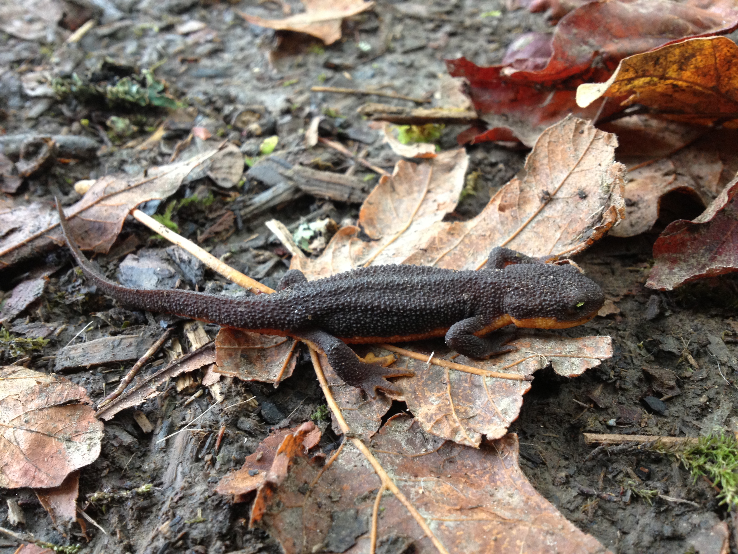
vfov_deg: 40.7
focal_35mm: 35
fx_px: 746
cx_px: 369
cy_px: 277
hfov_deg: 52.6
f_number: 2.4
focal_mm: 4.28
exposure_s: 1/20
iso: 125
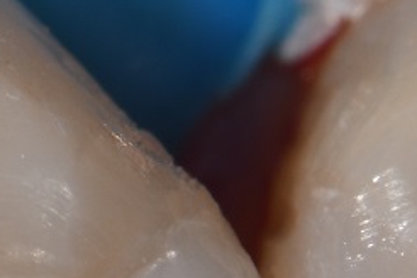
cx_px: 336
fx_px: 10007
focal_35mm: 864
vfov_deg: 1.6
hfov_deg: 2.4
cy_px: 483
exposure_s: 1/160
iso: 200
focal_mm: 105
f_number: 32
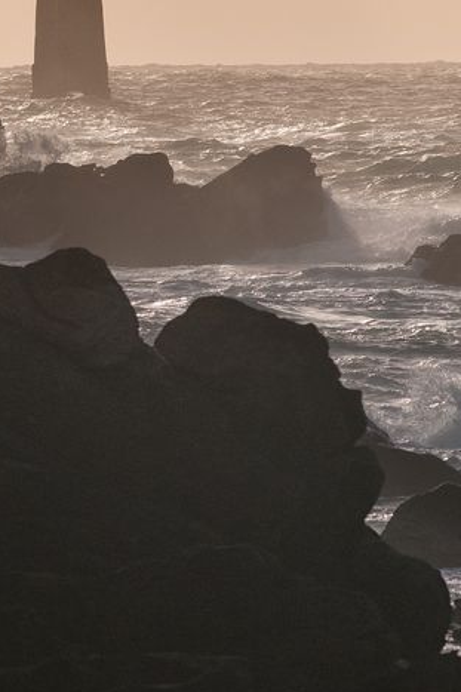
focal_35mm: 448
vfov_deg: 4.6
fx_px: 8610
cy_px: 167
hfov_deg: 3.1
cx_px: 28
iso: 400
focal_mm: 155
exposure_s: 1/8000
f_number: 5.6
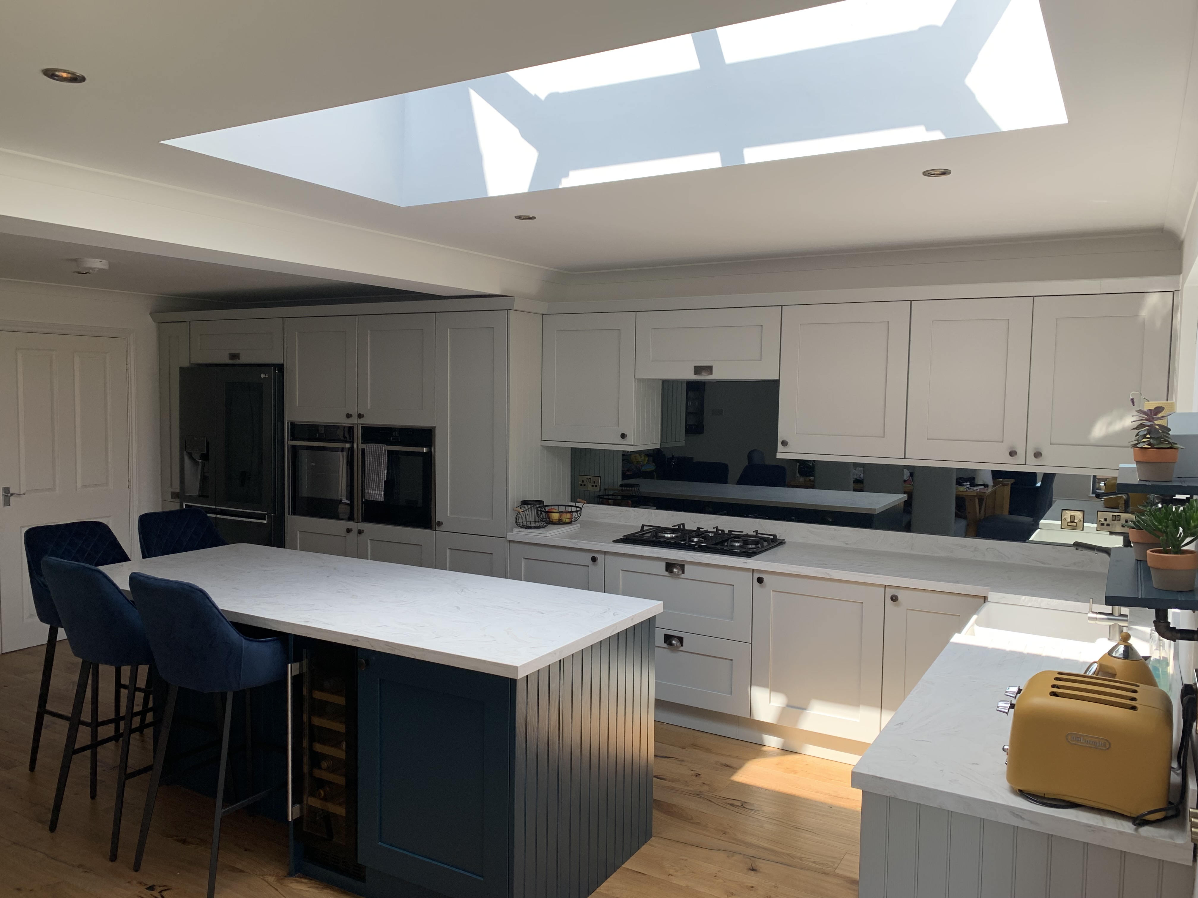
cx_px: 599
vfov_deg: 53.1
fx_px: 900
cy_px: 449
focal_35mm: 26
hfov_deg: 67.3
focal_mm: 4.25
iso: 25
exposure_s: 1/239
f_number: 1.8
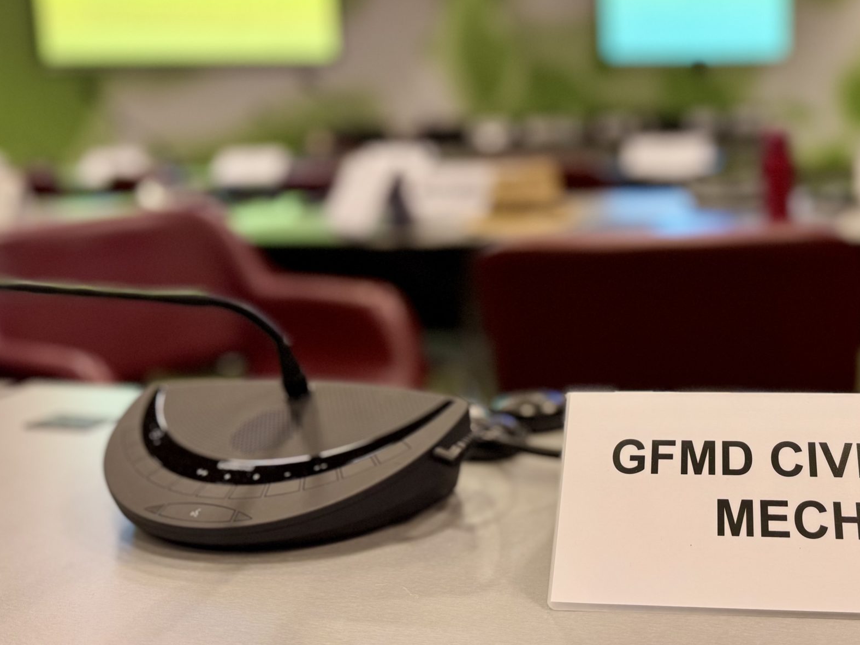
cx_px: 616
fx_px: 969
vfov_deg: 36.6
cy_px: 230
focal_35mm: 39
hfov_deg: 46.6
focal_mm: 6.76
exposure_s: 1/75
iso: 80
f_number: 1.78
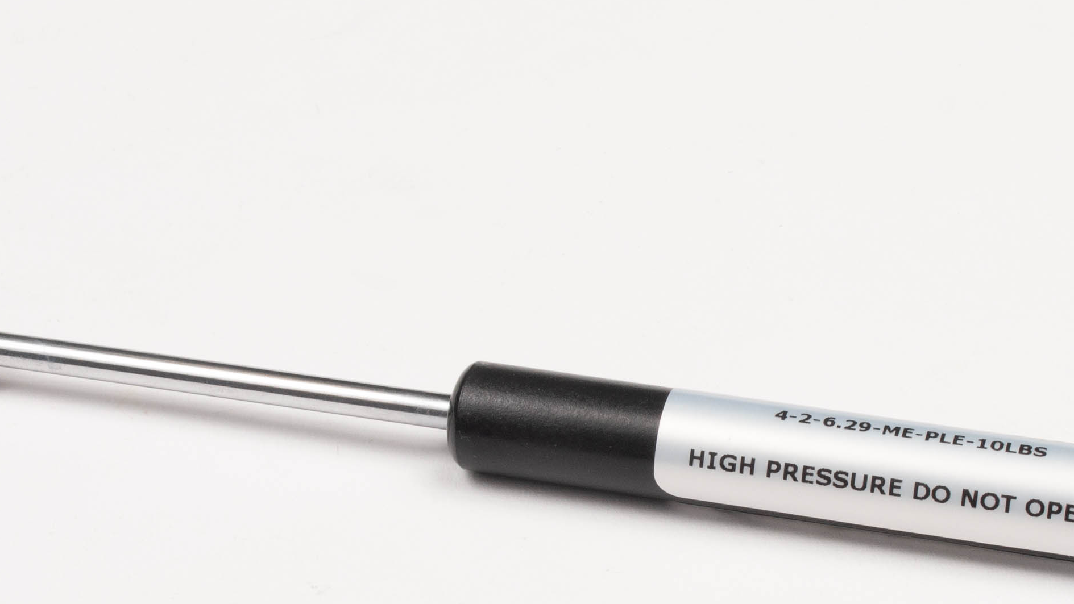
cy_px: 432
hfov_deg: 18.8
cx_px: 629
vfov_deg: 10.6
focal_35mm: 114
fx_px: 3247
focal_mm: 32
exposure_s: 1/80
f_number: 14
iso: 200
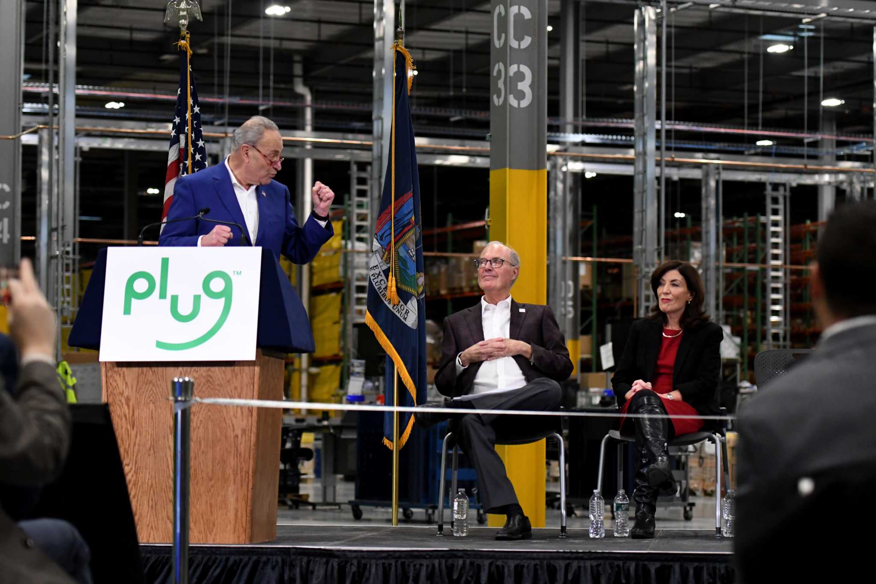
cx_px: 438
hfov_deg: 19.5
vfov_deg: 13.0
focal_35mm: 105
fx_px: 2555
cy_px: 292
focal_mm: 70
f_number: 2.8
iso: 4000
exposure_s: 1/500
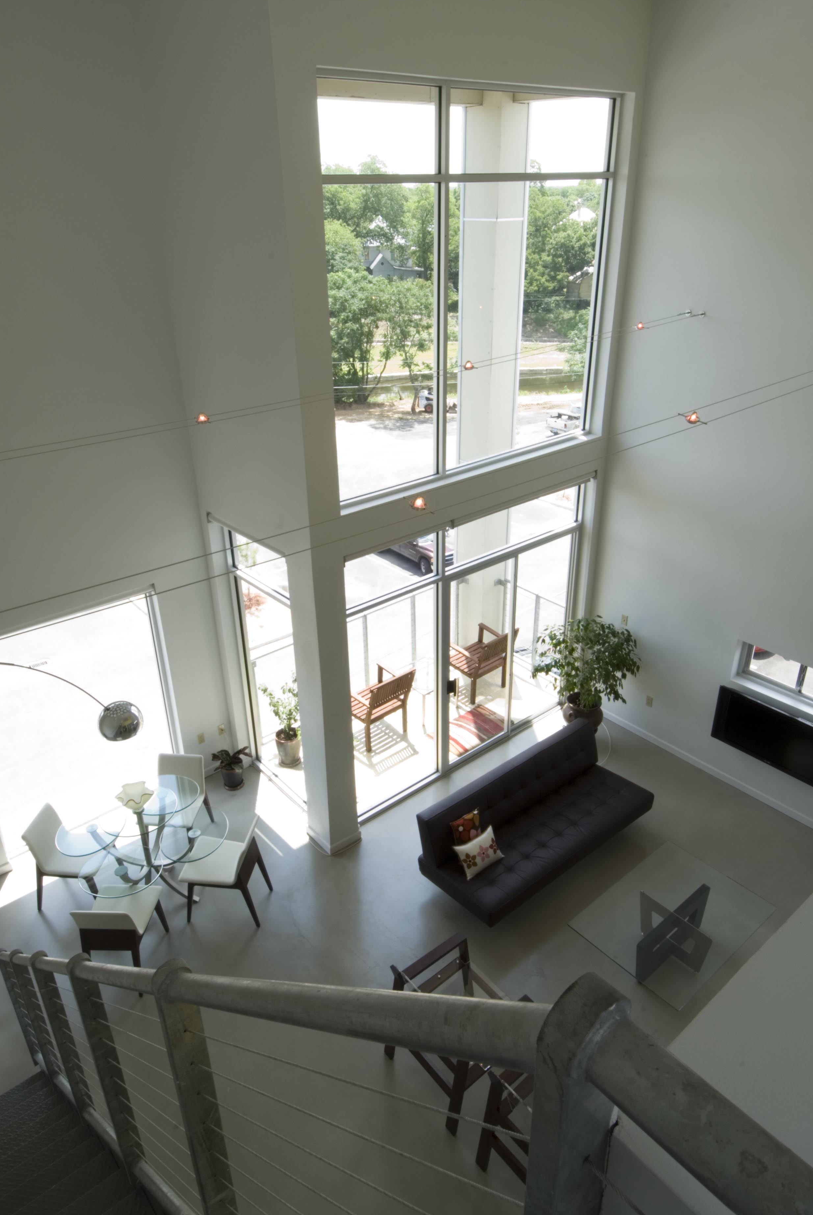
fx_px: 743
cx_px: 421
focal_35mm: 22
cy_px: 595
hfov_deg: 57.3
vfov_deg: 78.5
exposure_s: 1/3
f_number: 22
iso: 100
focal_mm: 14
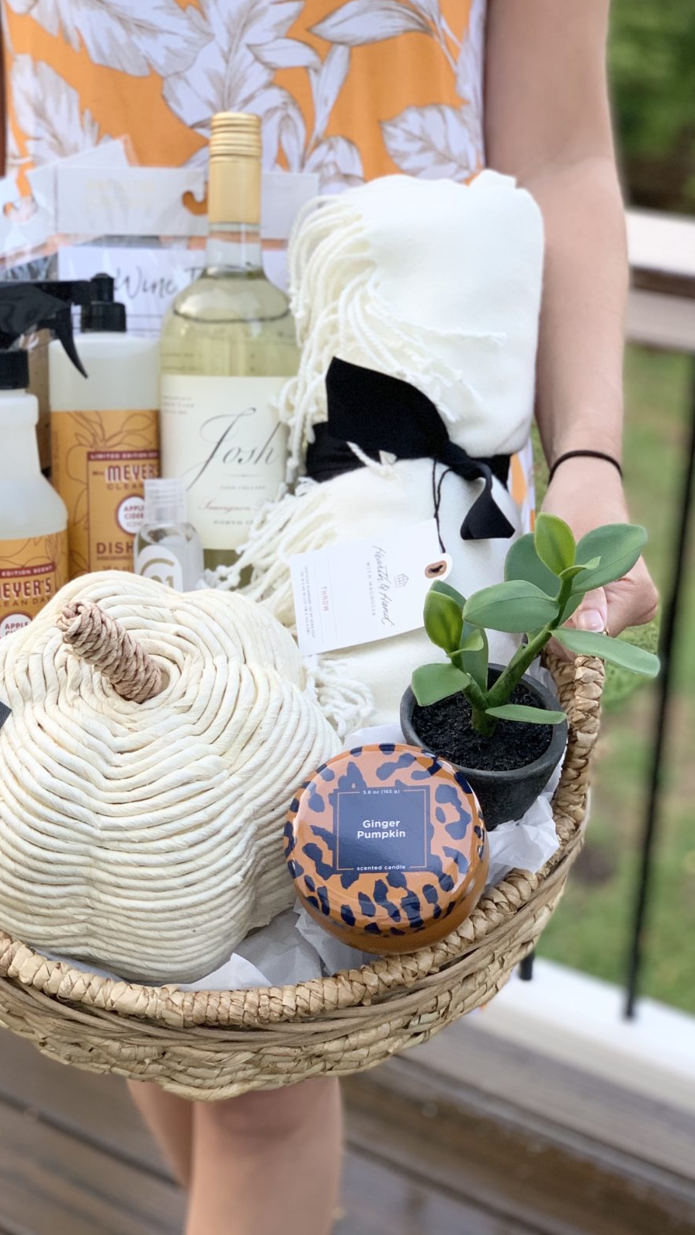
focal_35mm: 57
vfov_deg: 36.6
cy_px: 616
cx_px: 246
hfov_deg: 21.0
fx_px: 1866
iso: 100
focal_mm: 6
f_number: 2.4
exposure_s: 1/122
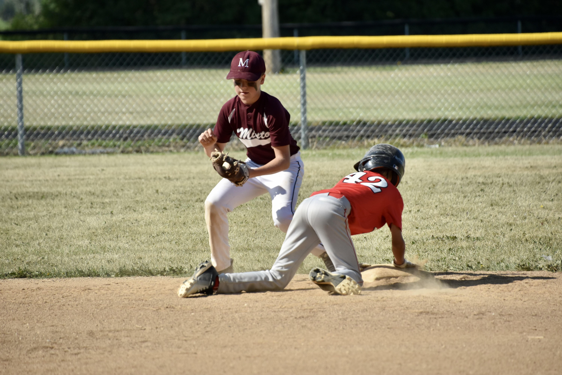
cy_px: 188
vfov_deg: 3.8
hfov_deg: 5.7
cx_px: 281
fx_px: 5620
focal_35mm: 360
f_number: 8
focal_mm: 240
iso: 560
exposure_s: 1/1000
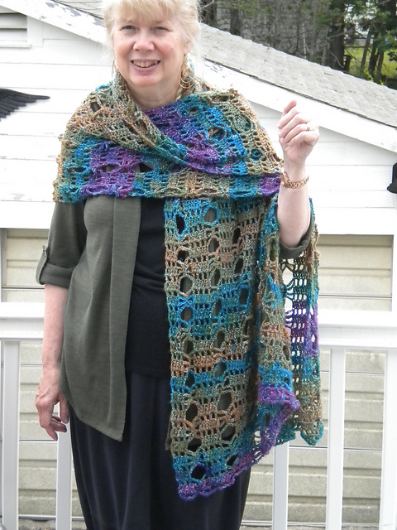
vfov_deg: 18.7
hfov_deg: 14.1
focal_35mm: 105
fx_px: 1606
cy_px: 265
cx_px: 198
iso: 400
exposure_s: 1/432
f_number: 5.9
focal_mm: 18.9
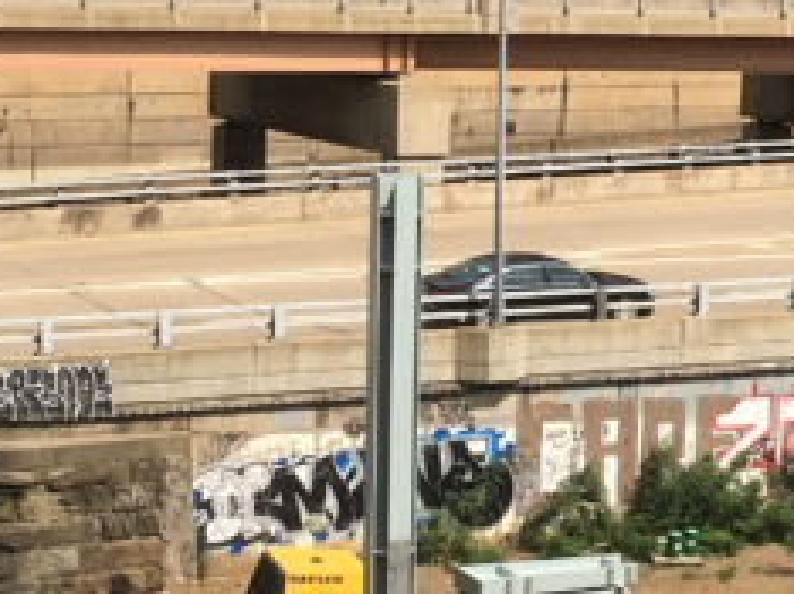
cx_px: 546
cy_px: 350
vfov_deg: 11.6
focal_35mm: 127
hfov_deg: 15.5
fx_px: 2910
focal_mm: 4.15
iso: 25
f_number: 2.2
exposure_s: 1/1508
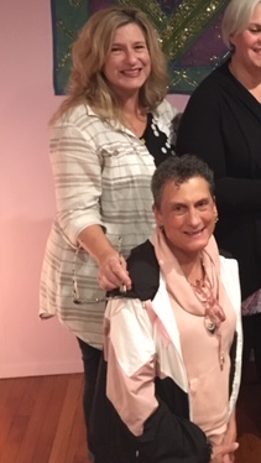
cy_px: 186
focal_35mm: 54
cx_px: 273
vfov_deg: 38.3
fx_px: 663
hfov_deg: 21.3
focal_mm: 4.15
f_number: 2.2
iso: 400
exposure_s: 1/15
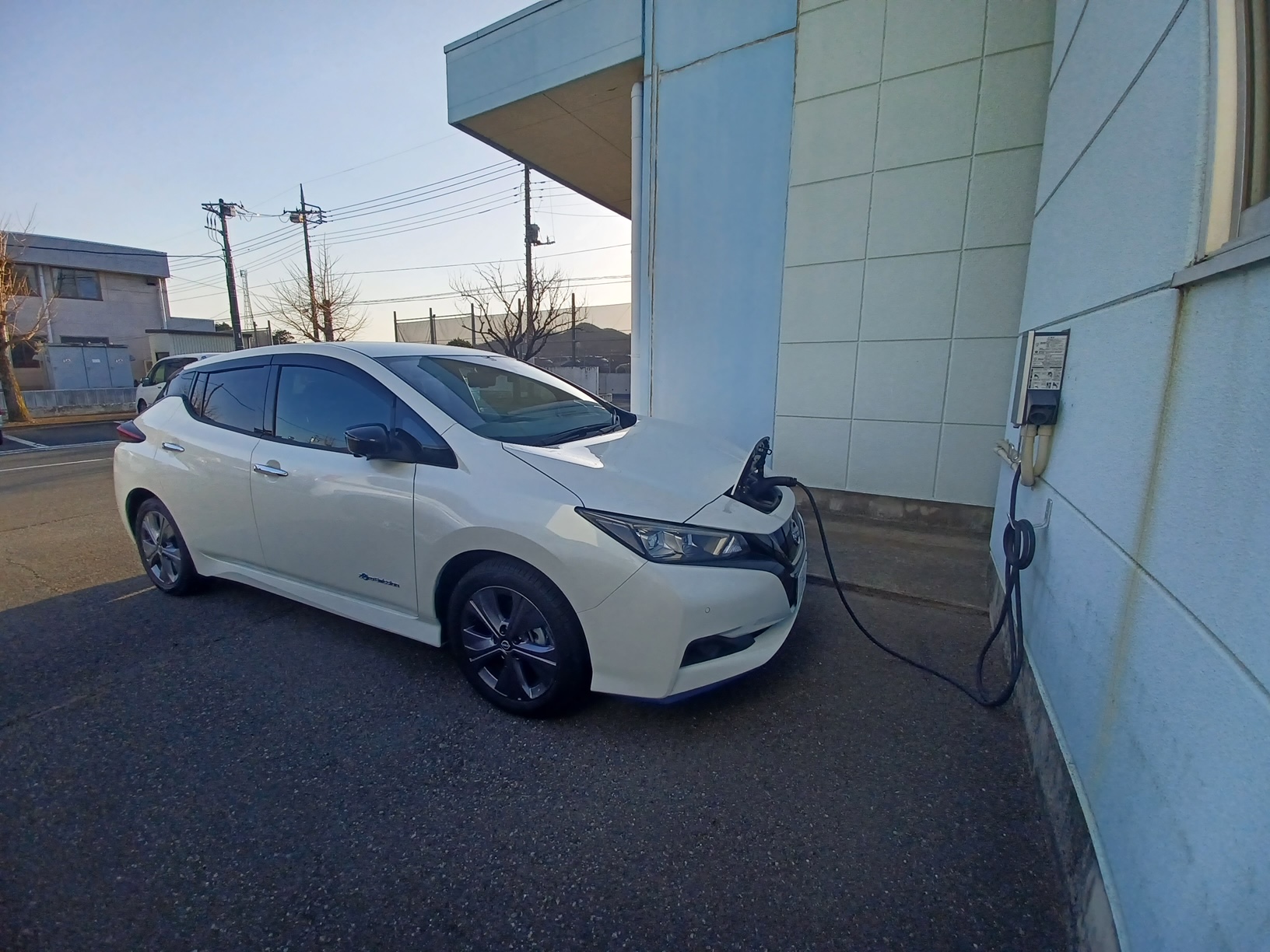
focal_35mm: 13
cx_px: 635
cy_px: 476
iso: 40
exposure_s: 1/652
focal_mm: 1.42
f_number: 2.2
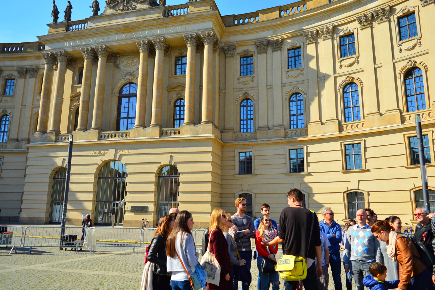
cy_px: 145
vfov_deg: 47.9
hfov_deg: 67.4
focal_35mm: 27
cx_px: 218
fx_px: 326
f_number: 4
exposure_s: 1/1600
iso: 200
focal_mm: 18
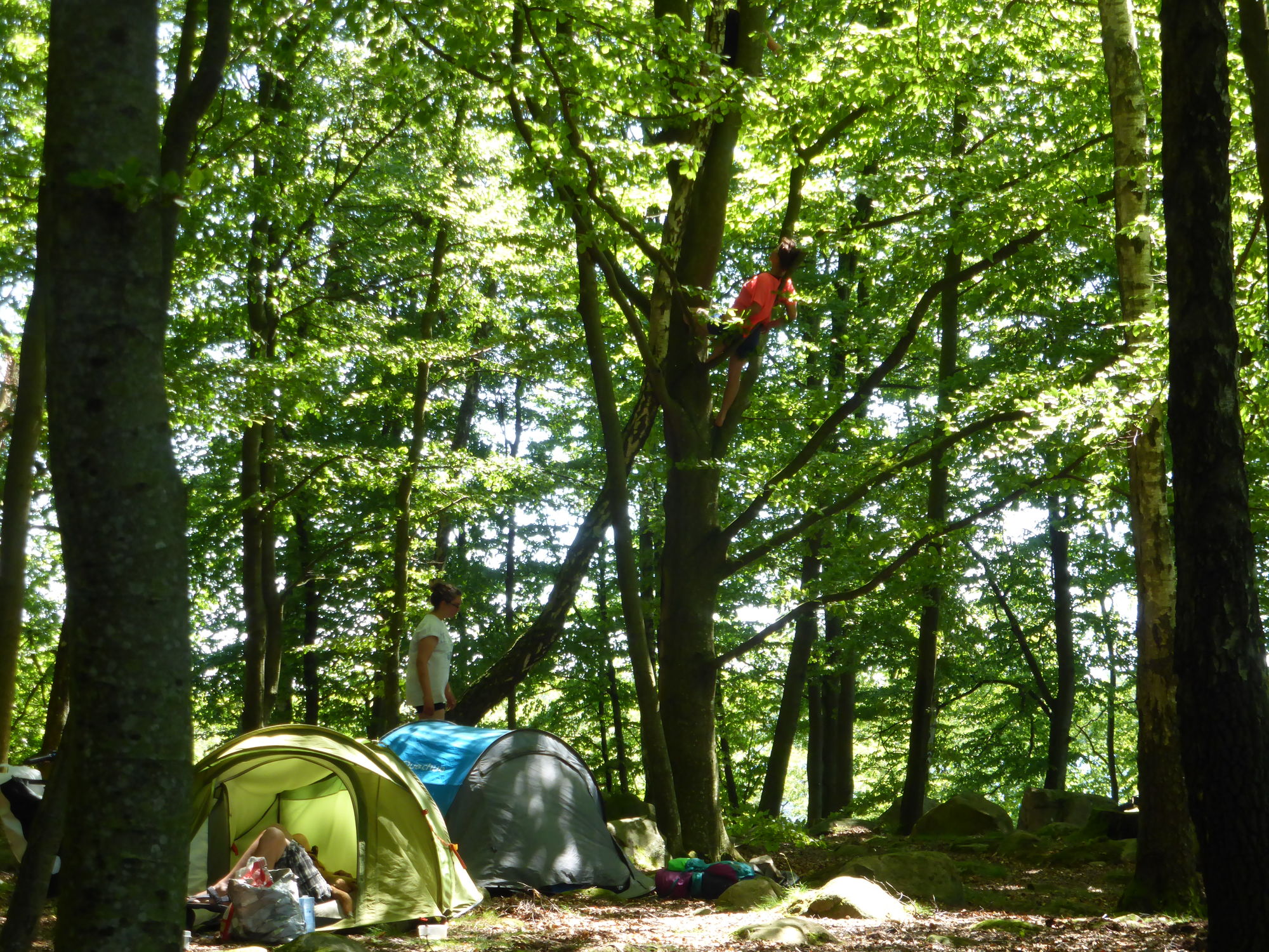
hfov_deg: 19.3
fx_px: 3739
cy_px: 476
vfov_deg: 14.5
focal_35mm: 102
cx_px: 634
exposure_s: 1/80
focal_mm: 18.2
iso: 200
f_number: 5.3
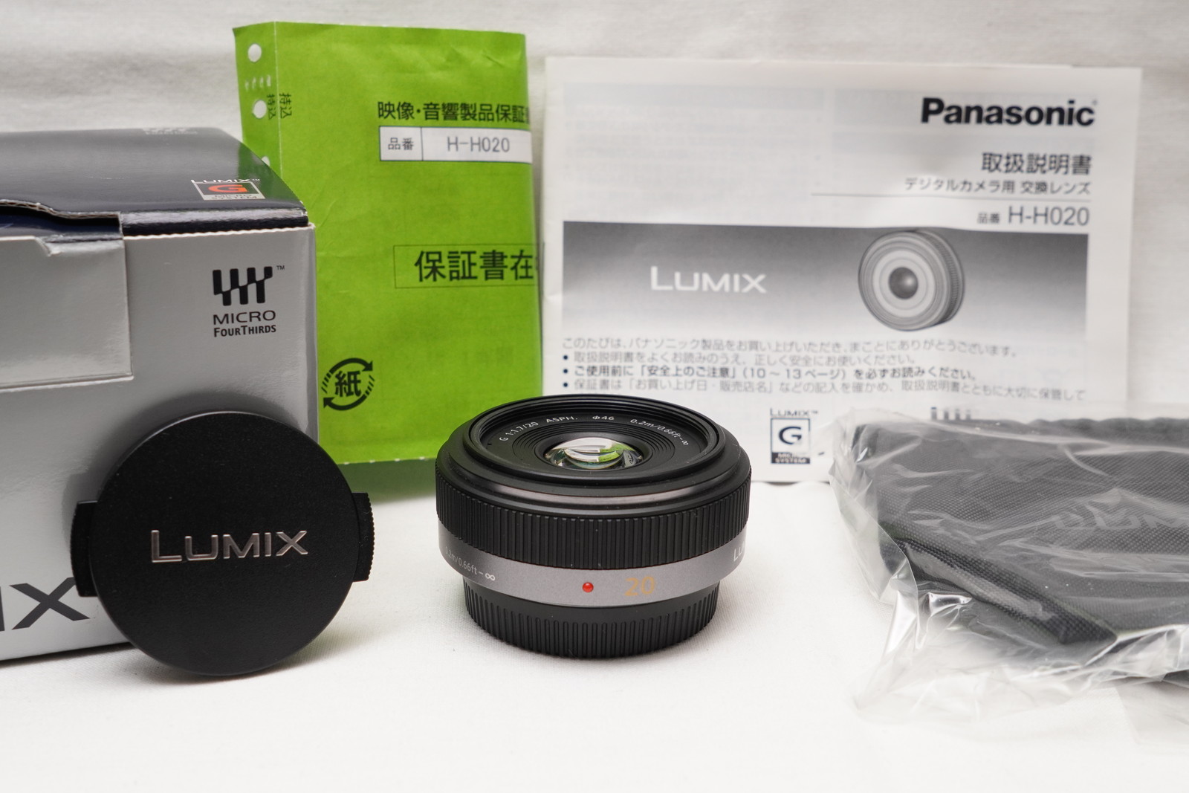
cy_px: 396
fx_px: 1486
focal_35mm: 45
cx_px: 594
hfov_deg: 43.6
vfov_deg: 29.9
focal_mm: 30
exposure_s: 1/60
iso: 800
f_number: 8
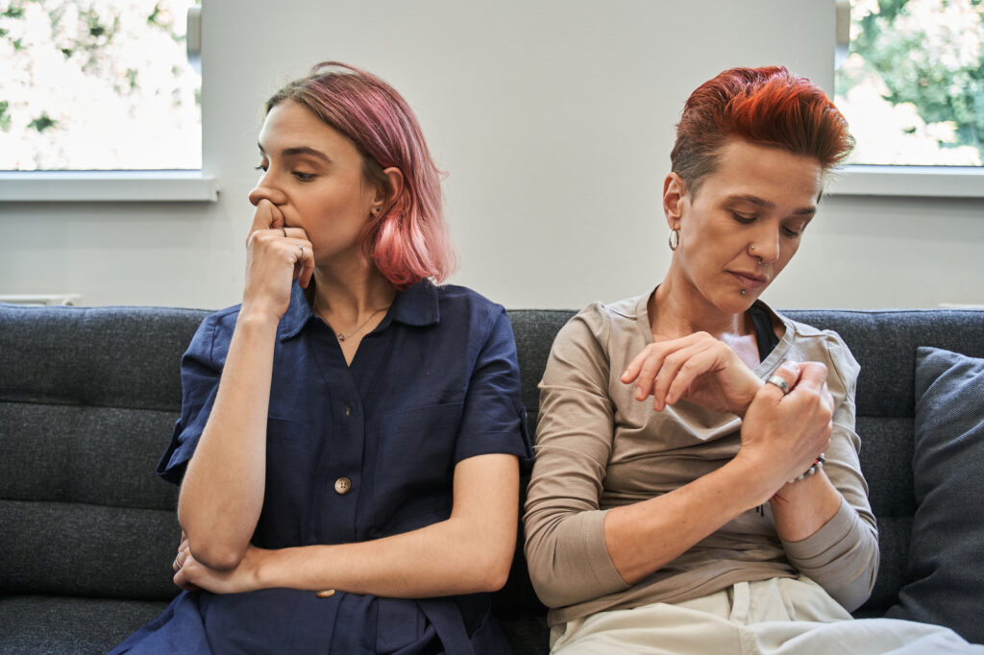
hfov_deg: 65.5
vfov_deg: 46.4
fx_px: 765
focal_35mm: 28
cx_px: 492
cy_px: 328
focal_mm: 28
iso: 800
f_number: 2.8
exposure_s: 1/100
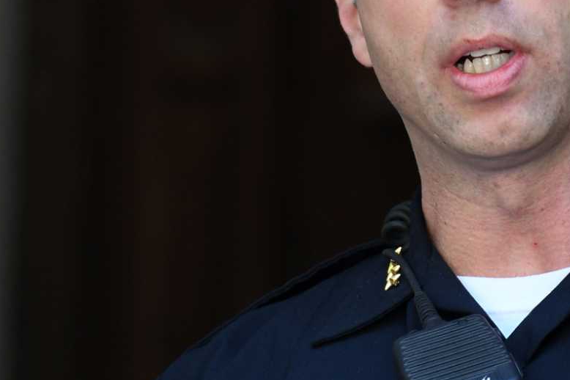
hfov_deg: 2.6
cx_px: 626
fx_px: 12502
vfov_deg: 1.7
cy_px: 52
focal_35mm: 790
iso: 1000
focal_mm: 200
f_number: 3.5
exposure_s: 1/250
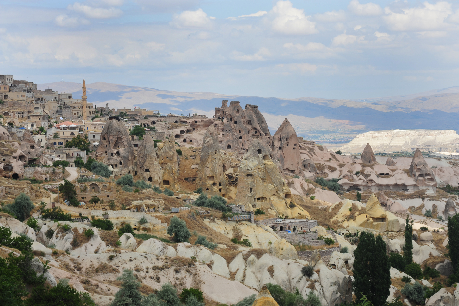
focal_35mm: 105
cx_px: 230
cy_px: 153
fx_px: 1338
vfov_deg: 13.0
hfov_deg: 19.5
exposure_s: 1/80
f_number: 16
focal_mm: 105
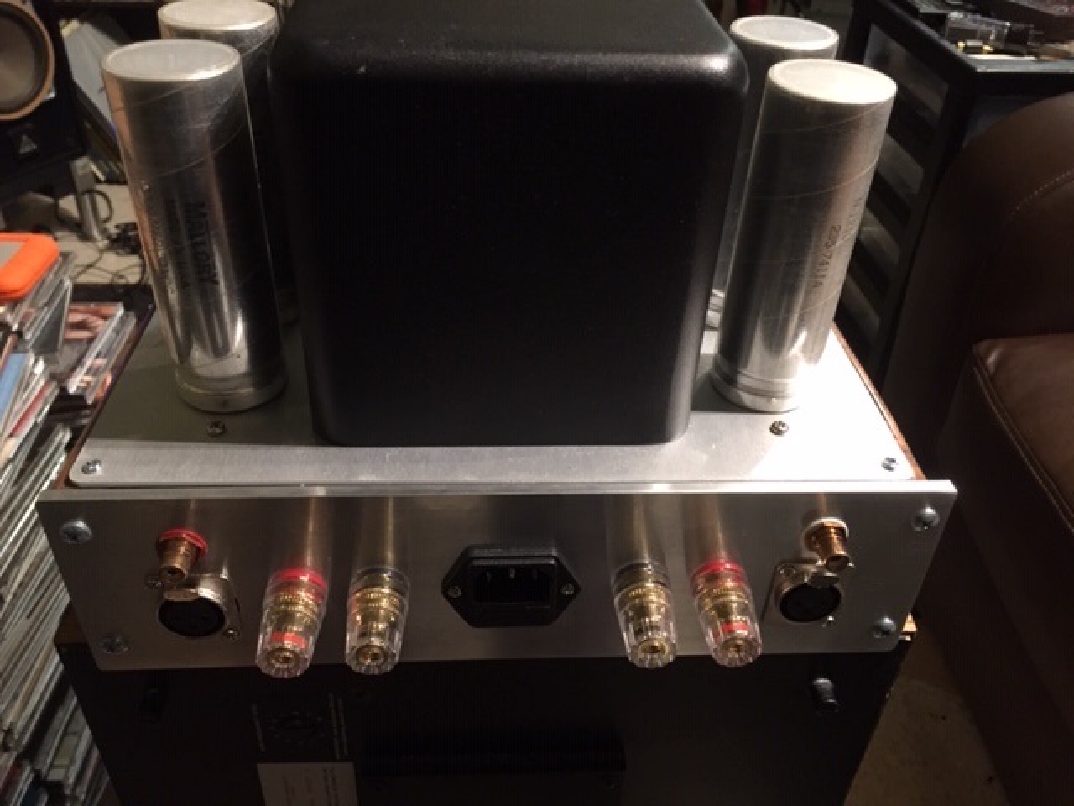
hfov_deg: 61.7
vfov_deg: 48.2
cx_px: 537
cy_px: 403
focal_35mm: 29
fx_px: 900
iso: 250
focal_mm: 4.15
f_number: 2.2
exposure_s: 1/15
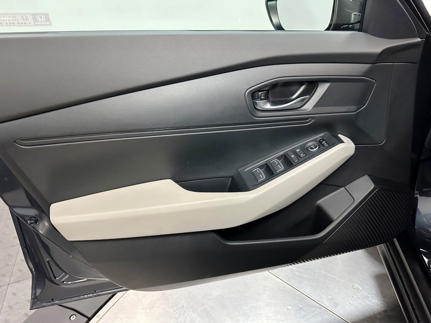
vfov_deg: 56.8
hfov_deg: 71.6
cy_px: 162
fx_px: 299
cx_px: 216
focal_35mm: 24
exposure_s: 1/60
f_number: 1.78
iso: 800
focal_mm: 6.86
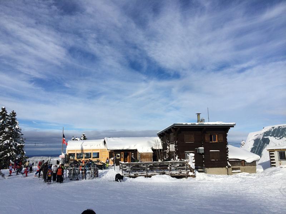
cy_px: 107
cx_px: 143
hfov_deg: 60.0
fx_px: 248
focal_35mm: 30
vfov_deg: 46.8
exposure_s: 1/3731
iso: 40
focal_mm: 4.12
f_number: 2.2
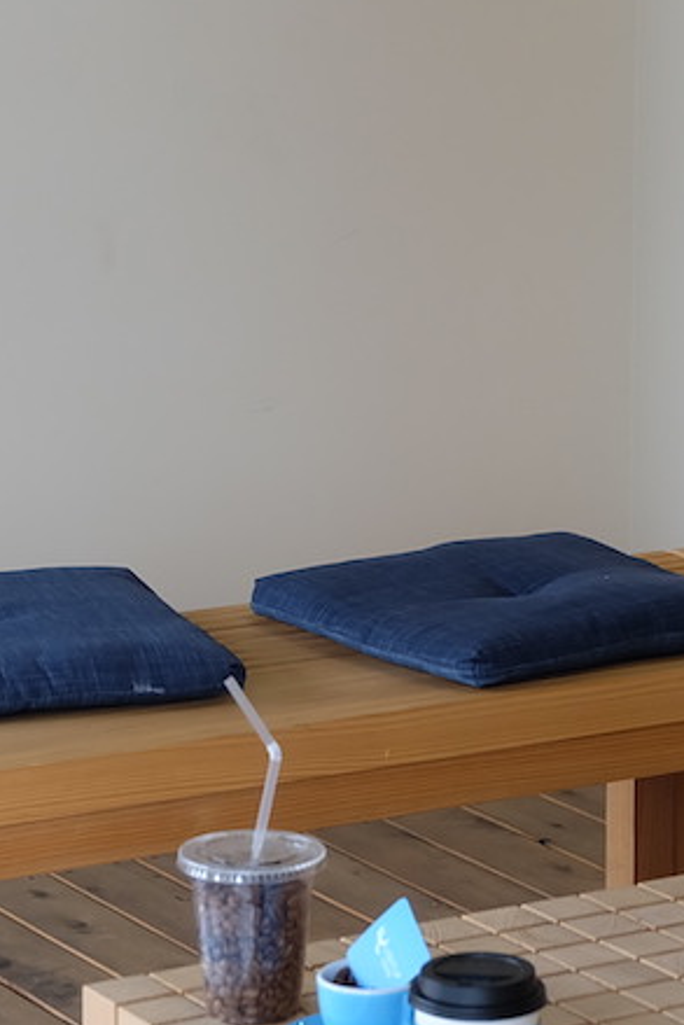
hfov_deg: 9.2
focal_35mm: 148
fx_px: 4214
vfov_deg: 13.8
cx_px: 640
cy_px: 240
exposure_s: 1/80
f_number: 5.6
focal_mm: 31
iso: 400
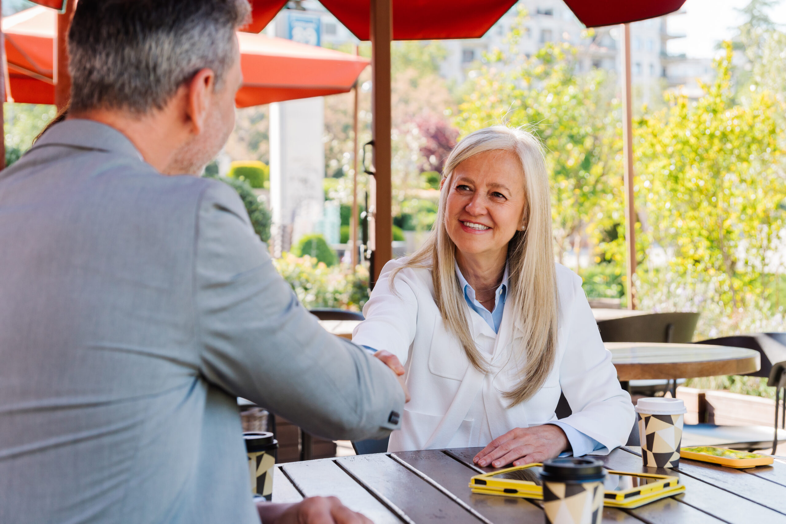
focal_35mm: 66
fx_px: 1441
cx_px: 393
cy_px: 262
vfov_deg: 20.6
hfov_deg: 30.5
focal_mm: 44
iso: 250
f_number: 3.5
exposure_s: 1/400
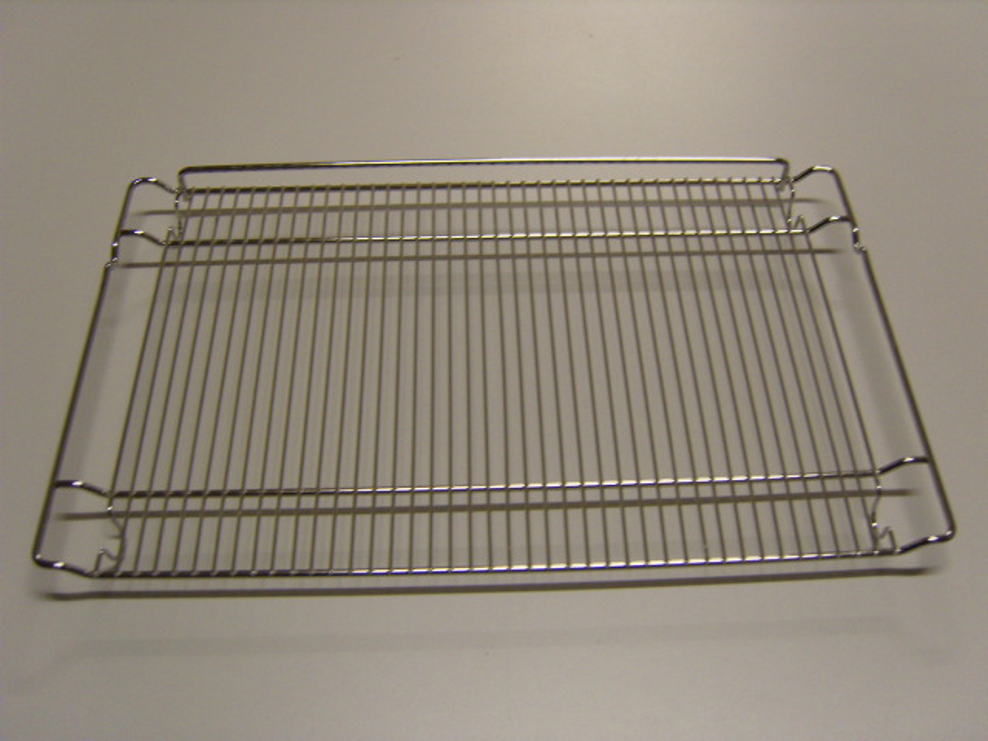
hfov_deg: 52.6
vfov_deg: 40.7
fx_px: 999
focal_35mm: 35
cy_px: 370
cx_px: 494
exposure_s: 1/30
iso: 183
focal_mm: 7.4
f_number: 2.8
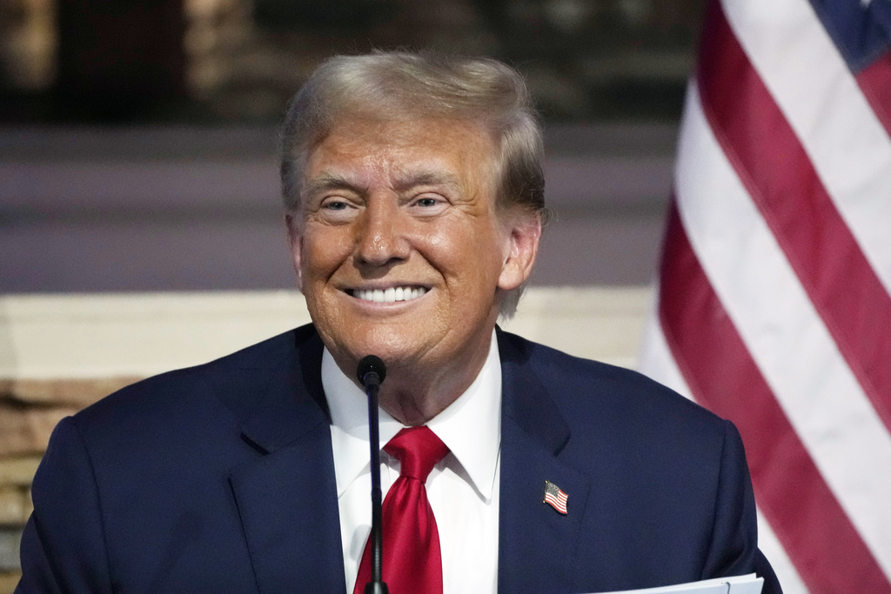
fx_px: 14851
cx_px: 446
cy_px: 297
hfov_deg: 3.4
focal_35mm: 600
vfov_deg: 2.3
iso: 6400
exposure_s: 1/640
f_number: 5.6
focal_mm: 400
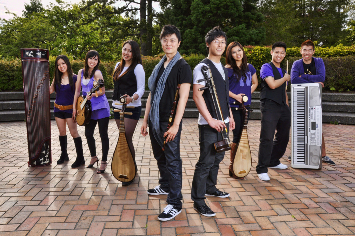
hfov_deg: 59.6
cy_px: 118
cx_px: 178
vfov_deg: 41.6
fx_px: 310
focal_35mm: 32
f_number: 18
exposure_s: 1/100
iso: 250
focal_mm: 21
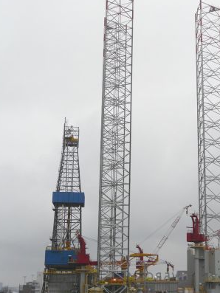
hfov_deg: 23.5
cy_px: 156
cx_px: 157
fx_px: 525
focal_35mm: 62
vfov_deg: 31.2
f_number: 4
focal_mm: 6.7
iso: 100
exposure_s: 1/160
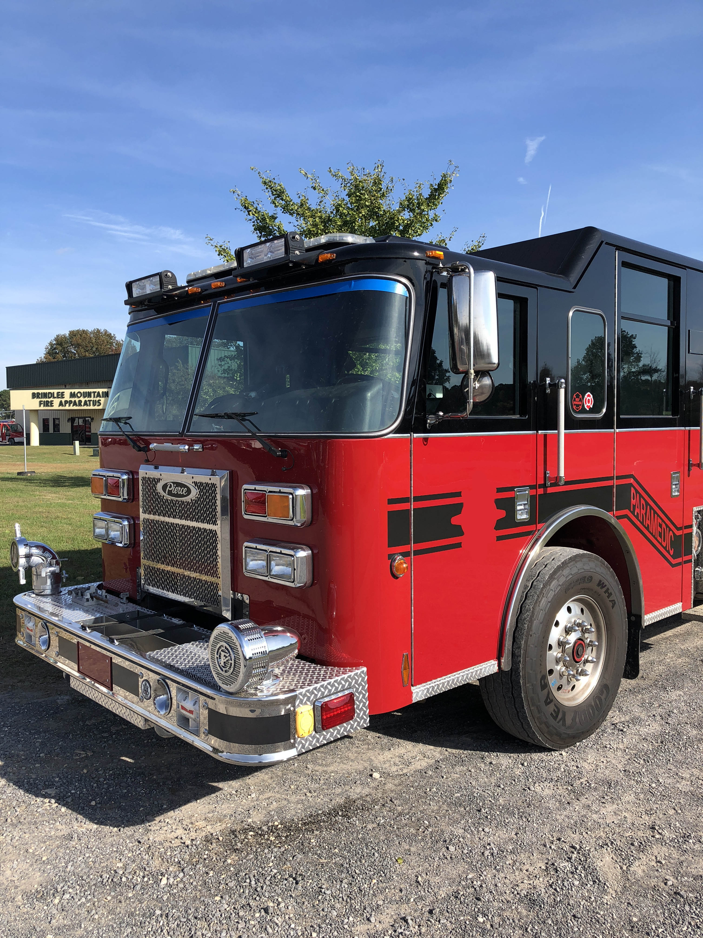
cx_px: 352
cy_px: 469
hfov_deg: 49.7
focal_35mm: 28
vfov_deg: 63.4
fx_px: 758
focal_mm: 4
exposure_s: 1/1171
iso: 20
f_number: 1.8
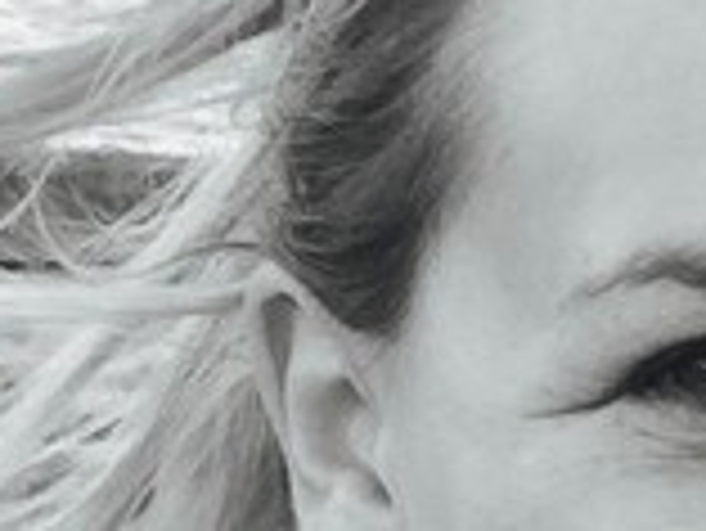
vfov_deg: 11.8
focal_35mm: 126
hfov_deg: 14.7
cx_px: 1021
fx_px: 2572
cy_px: 176
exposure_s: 1/142
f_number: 2.4
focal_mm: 2.15
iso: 50
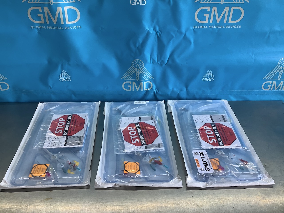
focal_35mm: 31
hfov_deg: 58.4
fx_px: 254
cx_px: 142
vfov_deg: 45.4
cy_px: 106
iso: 40
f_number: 2.4
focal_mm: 3.3
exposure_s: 1/120
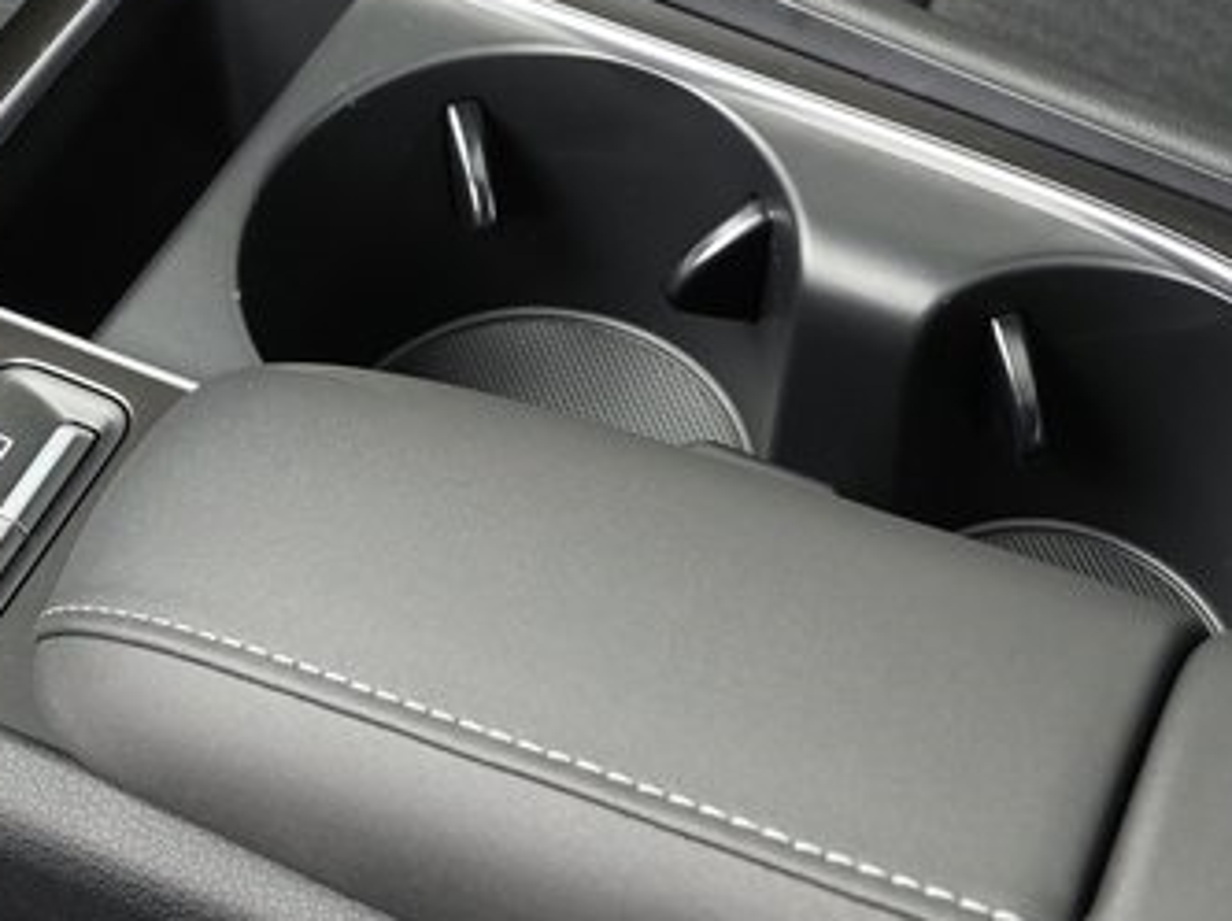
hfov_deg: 27.4
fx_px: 2524
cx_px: 477
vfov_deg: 20.6
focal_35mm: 71
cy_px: 316
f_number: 6.3
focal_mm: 24
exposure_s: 1/30
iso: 1250
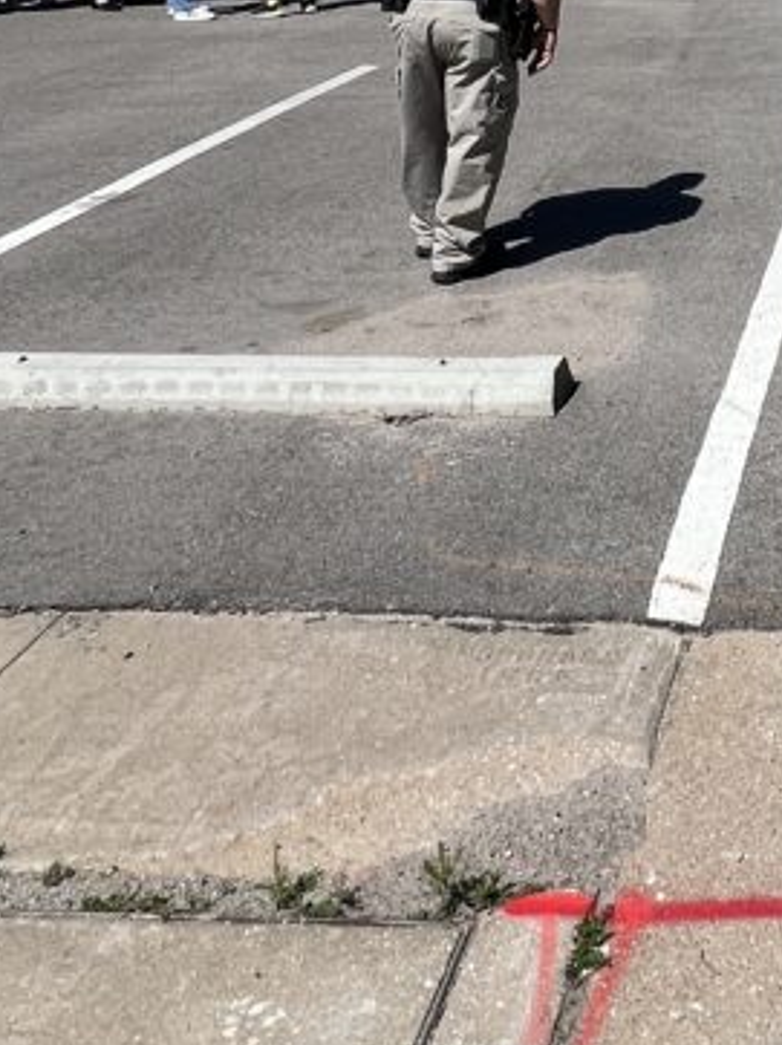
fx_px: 1387
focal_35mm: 46
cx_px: 860
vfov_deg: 34.3
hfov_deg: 28.6
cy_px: -165
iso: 32
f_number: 1.8
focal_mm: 1.57
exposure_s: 1/3125
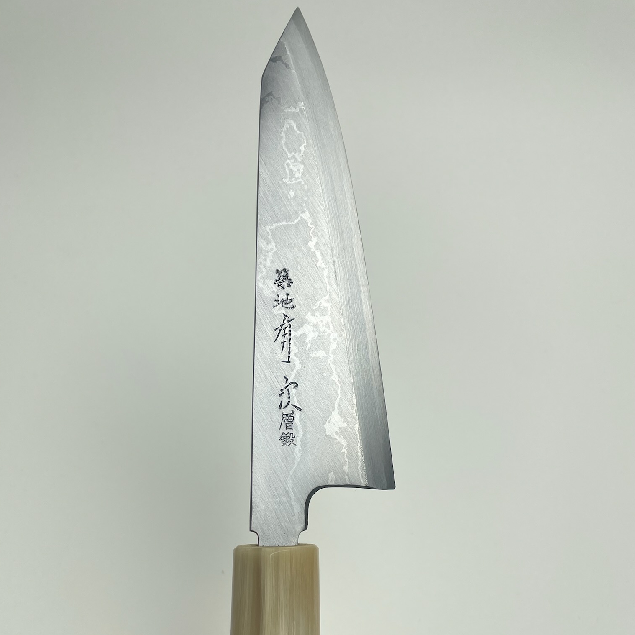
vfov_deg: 52.3
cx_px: 315
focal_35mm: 31
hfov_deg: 52.5
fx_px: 643
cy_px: 373
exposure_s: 1/483
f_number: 1.6
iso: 32
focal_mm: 4.2
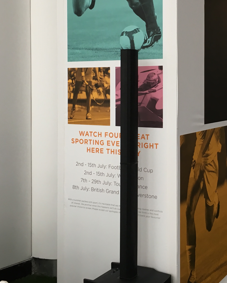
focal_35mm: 56
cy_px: 96
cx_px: 184
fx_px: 470
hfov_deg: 26.6
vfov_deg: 33.3
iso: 64
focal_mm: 4.15
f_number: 2.2
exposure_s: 1/33
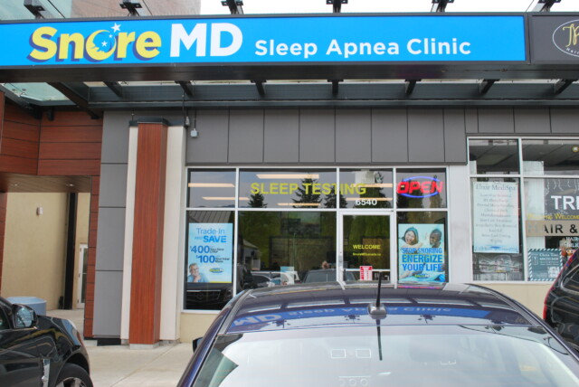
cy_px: 194
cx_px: 290
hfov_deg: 57.2
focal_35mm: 33
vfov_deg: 40.0
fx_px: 531
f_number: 8
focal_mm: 22
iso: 400
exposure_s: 1/250
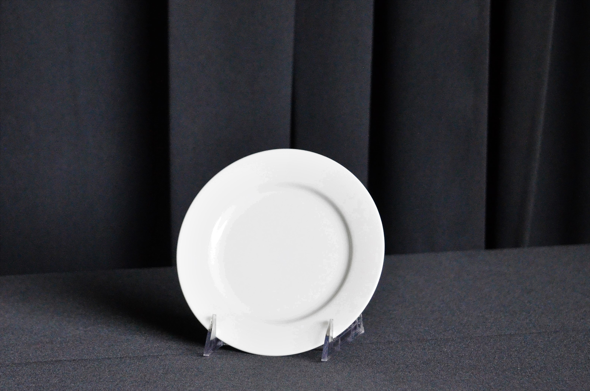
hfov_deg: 17.5
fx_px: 1913
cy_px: 196
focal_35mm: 117
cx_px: 295
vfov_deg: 11.7
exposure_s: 1/50
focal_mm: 78
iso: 3200
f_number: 4.5
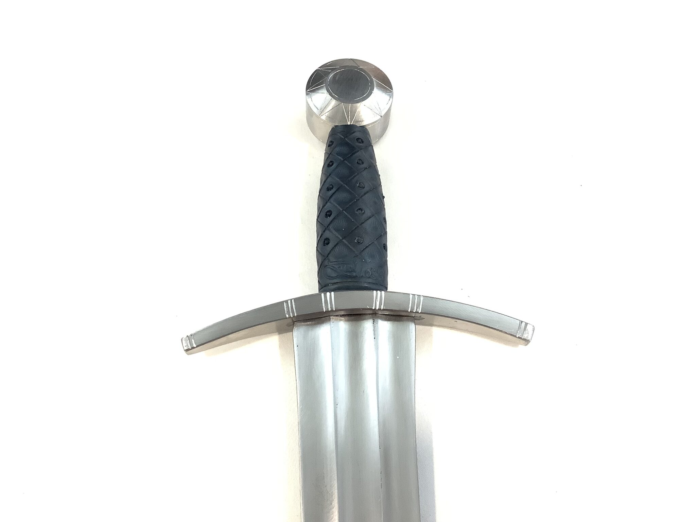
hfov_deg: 58.4
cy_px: 261
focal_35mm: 31
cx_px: 348
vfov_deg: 45.4
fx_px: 623
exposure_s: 1/60
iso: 250
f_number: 2.4
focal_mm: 3.3
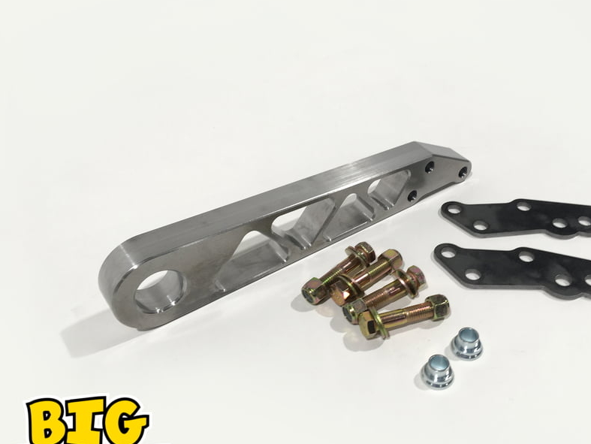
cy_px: 227
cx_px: 355
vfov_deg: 40.7
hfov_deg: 52.2
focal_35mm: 35
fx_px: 598
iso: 32
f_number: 2.2
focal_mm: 4.15
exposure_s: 1/60
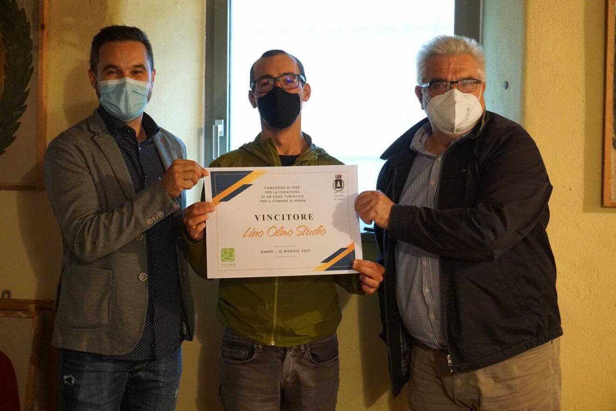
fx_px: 1104
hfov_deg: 31.2
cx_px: 308
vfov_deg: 21.1
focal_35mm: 64
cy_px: 206
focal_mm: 43
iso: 3200
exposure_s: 1/60
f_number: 5.6
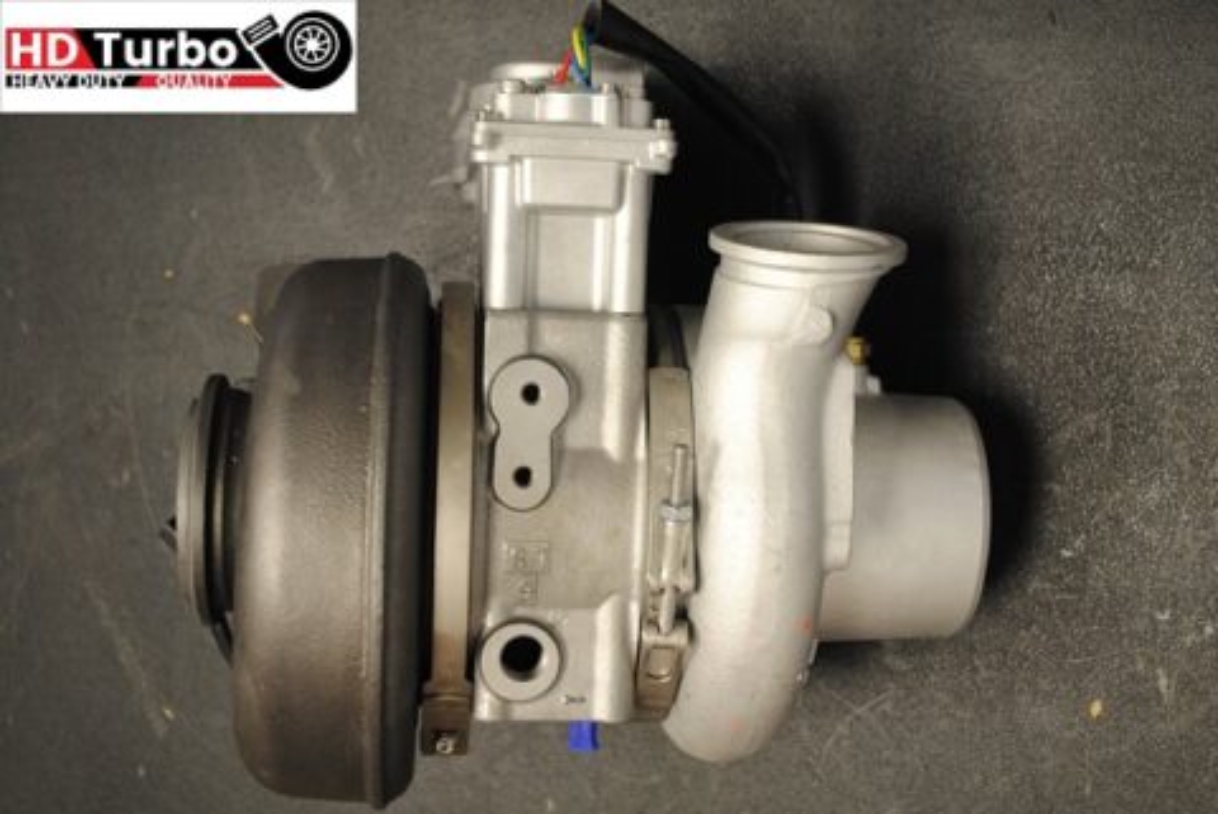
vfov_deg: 28.1
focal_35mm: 48
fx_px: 1625
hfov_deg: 41.1
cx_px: 609
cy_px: 407
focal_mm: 32
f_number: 4.8
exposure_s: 1/20
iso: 400
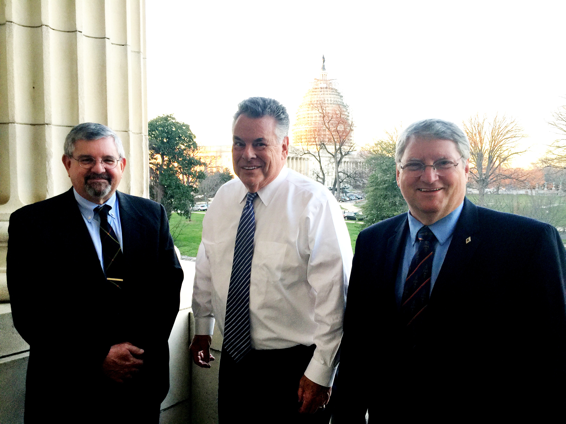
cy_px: 212
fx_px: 474
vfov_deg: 48.2
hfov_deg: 61.7
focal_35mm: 29
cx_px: 283
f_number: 2.2
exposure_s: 1/40
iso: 32
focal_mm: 4.15
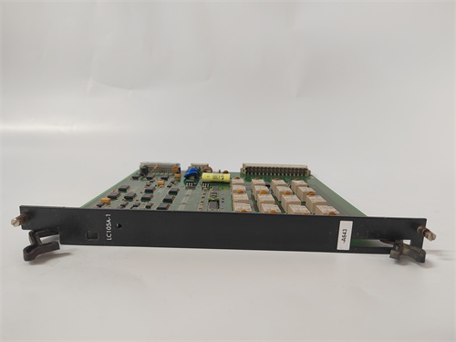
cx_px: 228
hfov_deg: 73.9
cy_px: 171
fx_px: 303
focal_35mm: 23
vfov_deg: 58.9
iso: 2275
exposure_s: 1/100
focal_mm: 5.52
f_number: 1.9
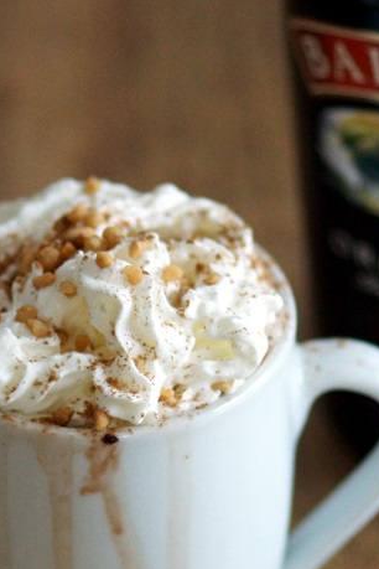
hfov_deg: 4.7
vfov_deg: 7.0
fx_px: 4642
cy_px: 517
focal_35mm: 294
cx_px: 151
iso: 1600
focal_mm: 100
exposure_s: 1/60
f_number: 2.8
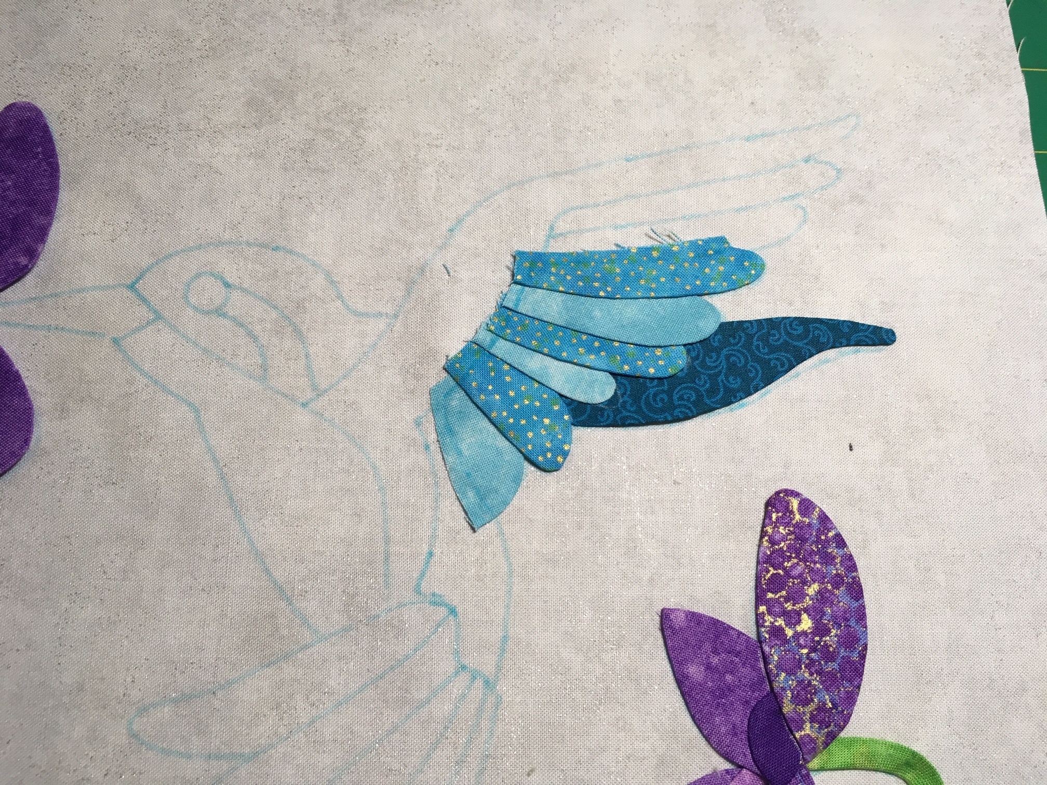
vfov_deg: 48.2
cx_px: 524
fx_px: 877
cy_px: 392
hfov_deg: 61.7
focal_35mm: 29
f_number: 2.2
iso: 25
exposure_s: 1/40
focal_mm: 4.15
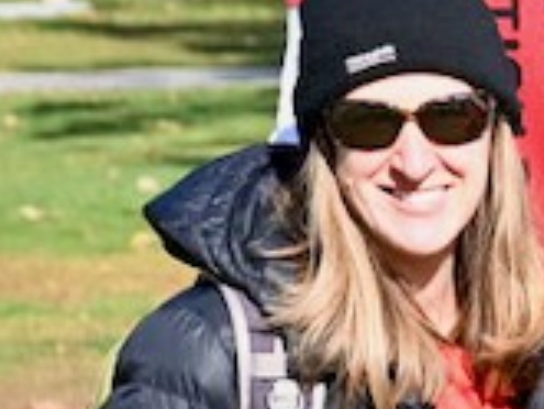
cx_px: 1942
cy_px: 389
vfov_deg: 5.0
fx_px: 4702
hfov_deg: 5.9
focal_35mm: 299
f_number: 3.5
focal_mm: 40
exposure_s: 1/8000
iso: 1000
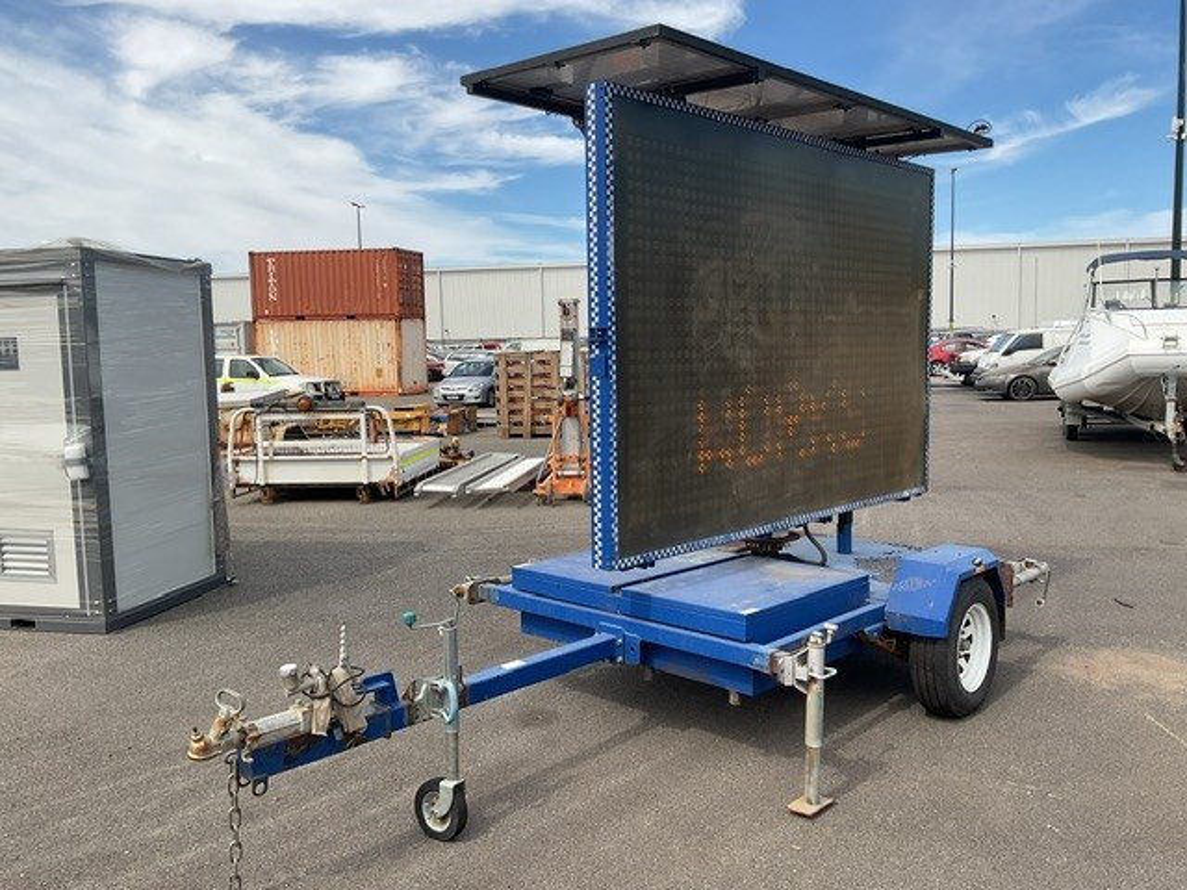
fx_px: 994
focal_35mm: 29
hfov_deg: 61.7
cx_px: 594
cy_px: 445
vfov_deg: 48.2
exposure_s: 1/1451
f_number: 1.8
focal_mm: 3
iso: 16
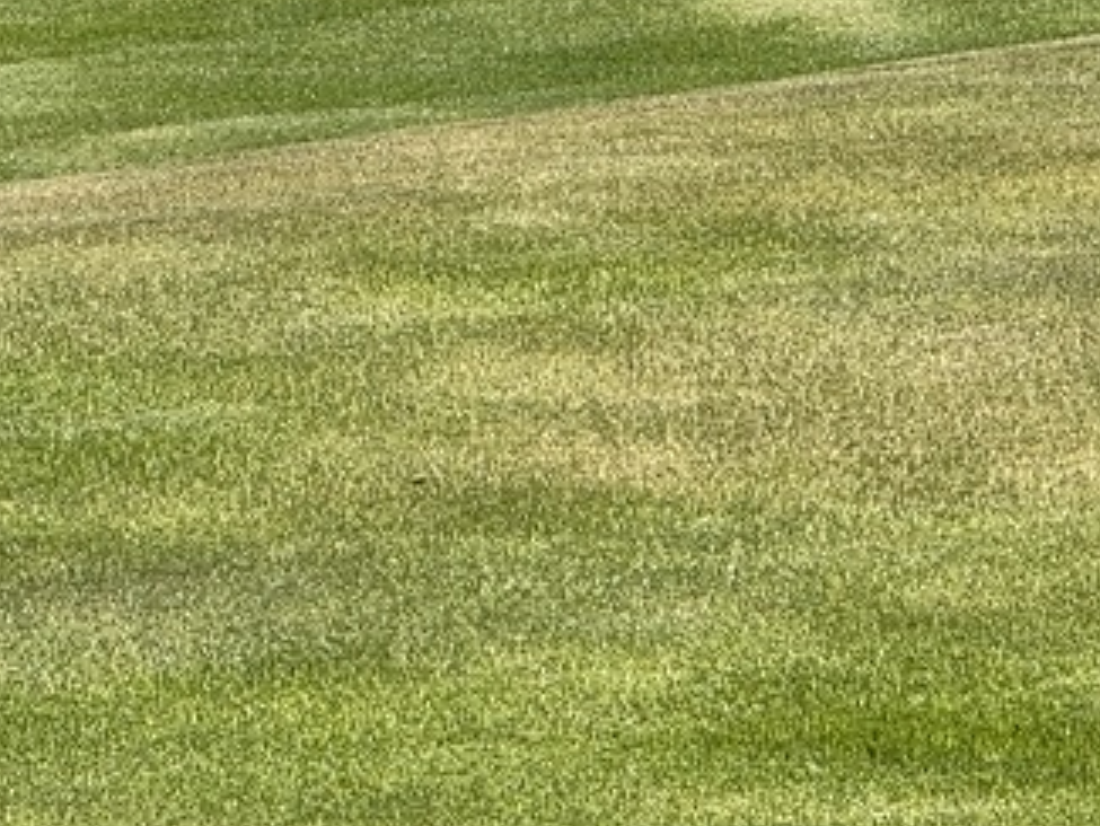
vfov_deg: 3.9
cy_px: 118
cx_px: 217
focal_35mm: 378
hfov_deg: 5.2
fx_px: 12016
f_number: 2.8
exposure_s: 1/1395
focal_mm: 15.66
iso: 50
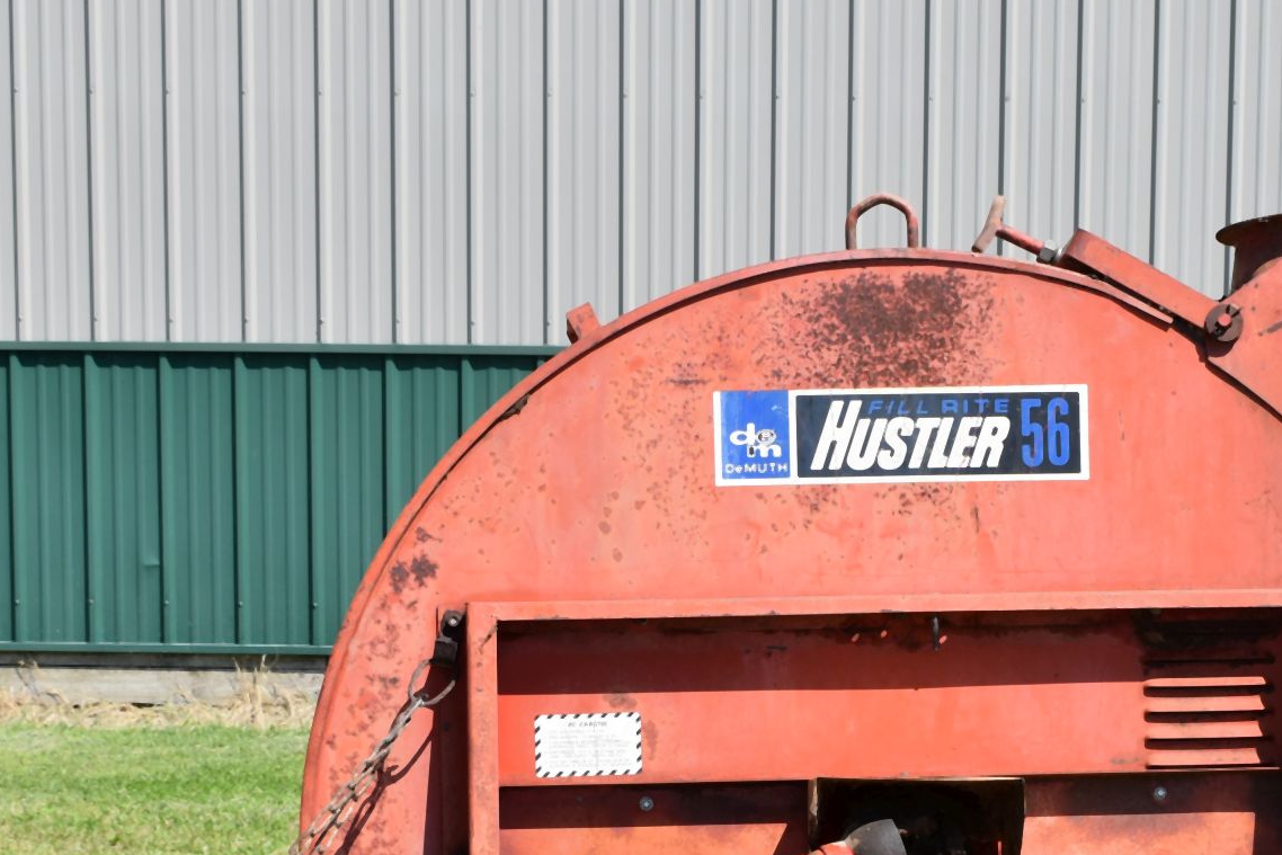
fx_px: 3492
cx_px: 845
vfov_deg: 13.8
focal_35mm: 98
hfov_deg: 20.7
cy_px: 844
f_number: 10
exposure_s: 1/400
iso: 200
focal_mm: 31
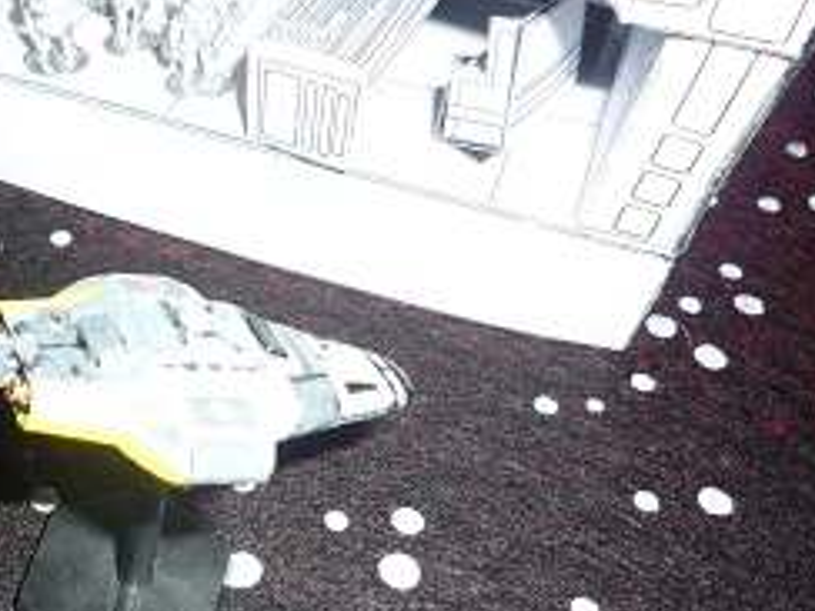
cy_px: 387
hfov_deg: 44.0
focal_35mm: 41
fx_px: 965
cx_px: 184
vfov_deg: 34.9
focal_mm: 4.4
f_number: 4
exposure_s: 1/30
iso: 100
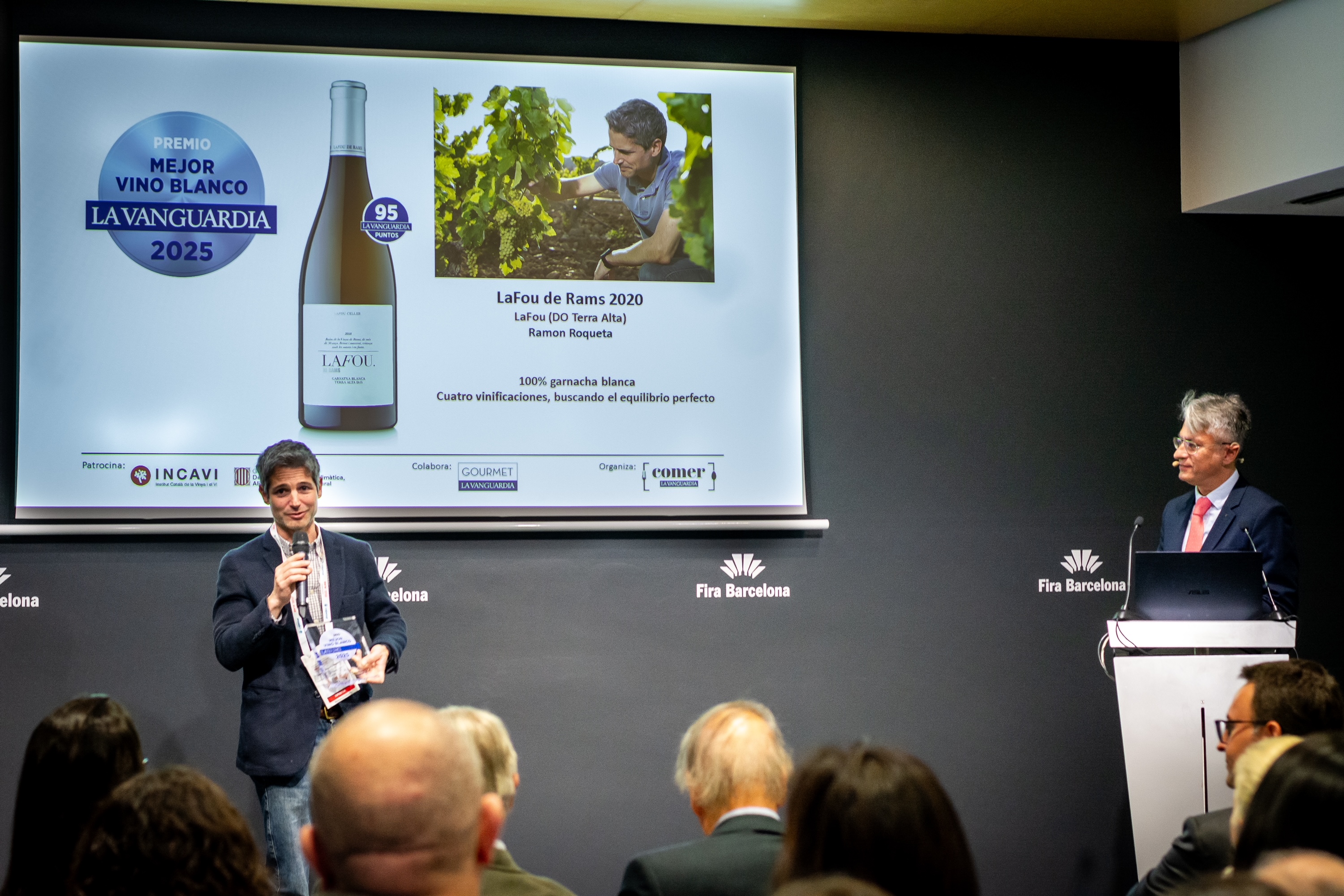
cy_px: 448
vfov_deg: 18.2
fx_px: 2800
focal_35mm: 75
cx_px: 672
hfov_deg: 27.0
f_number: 3.5
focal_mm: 50
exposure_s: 1/100
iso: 1000
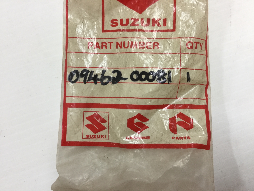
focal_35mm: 31
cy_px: 96
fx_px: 227
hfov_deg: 58.4
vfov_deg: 45.4
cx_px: 127
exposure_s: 1/33
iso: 100
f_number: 2.4
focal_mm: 3.3
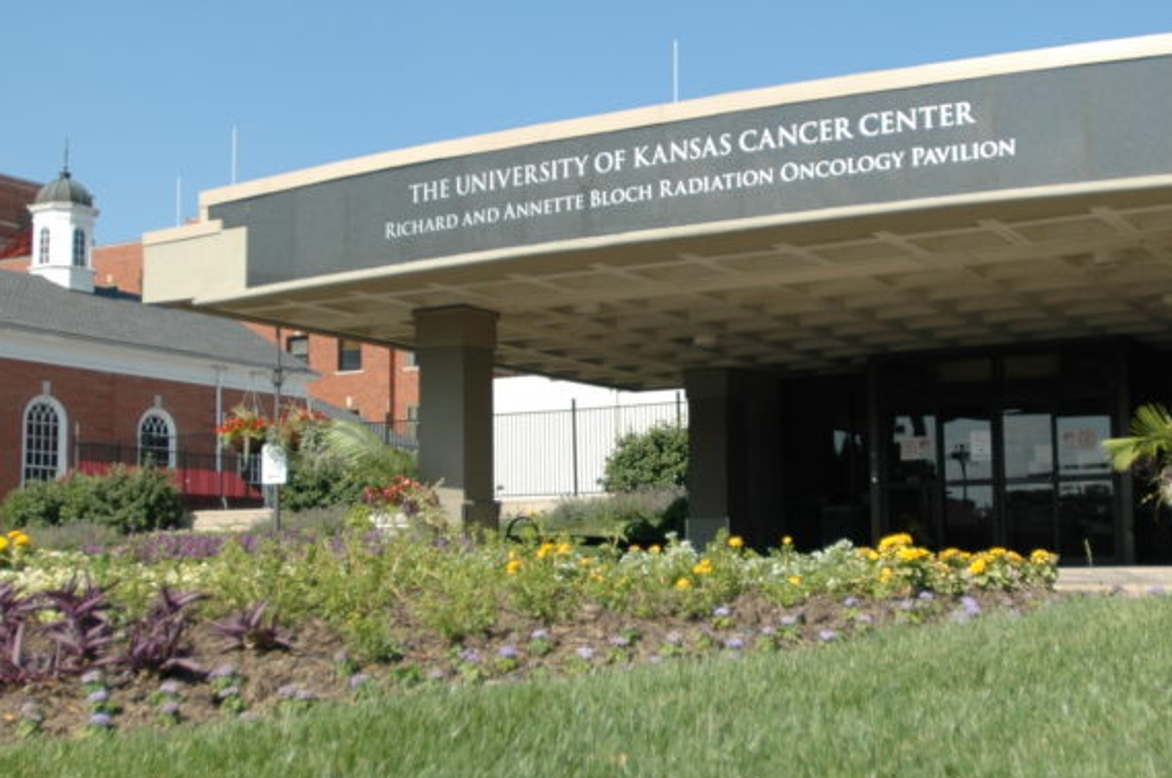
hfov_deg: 36.9
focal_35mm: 54
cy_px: 372
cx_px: 653
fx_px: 1756
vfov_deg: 25.0
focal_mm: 20
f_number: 2.8
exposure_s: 1/3200
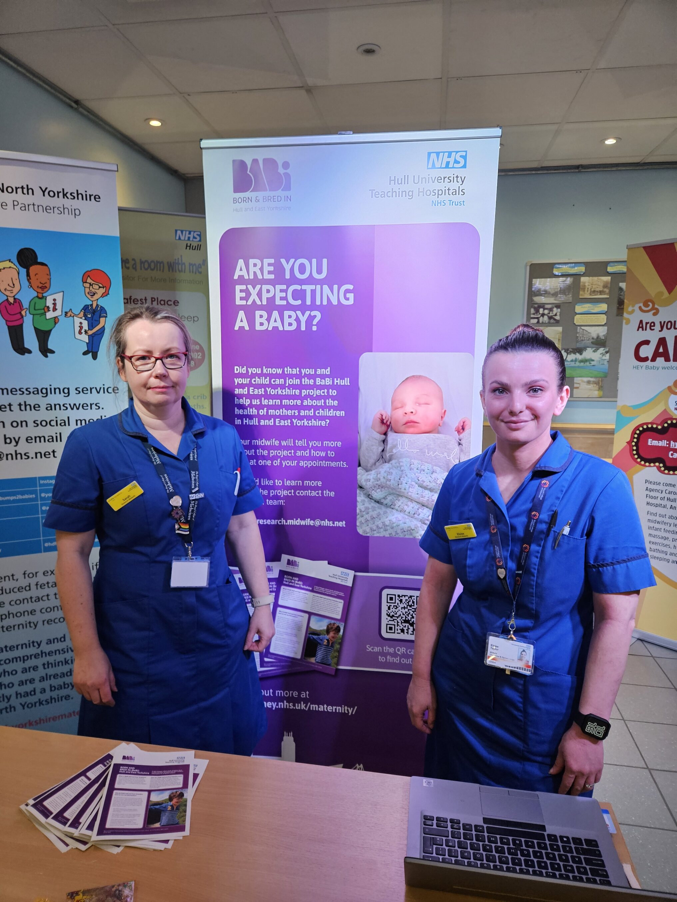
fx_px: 600
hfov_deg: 58.9
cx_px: 338
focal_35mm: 23
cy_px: 451
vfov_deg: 73.9
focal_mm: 5.4
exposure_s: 1/100
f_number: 1.8
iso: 200
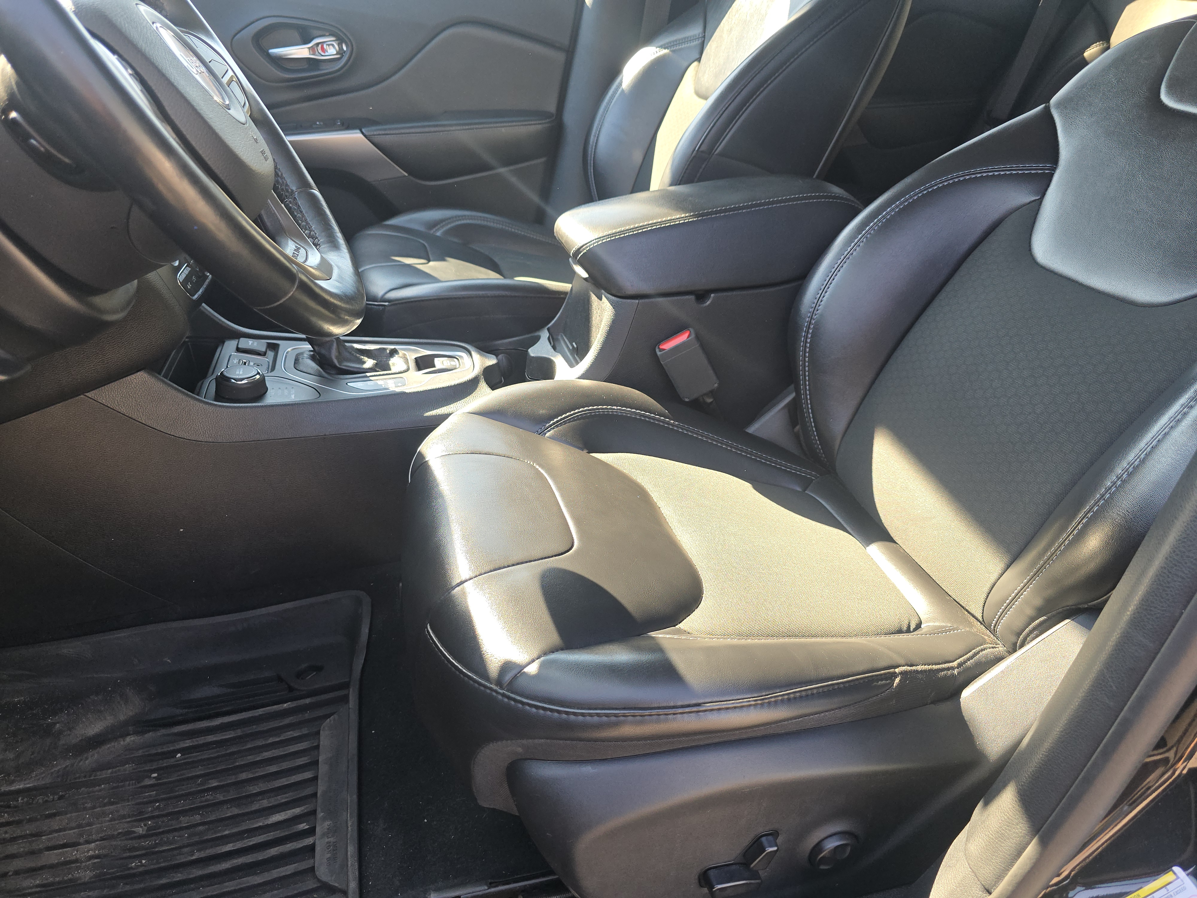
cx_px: 598
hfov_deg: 73.9
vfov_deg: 58.9
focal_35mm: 23
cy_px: 449
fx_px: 795
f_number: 1.7
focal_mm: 6.3
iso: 50
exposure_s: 1/180
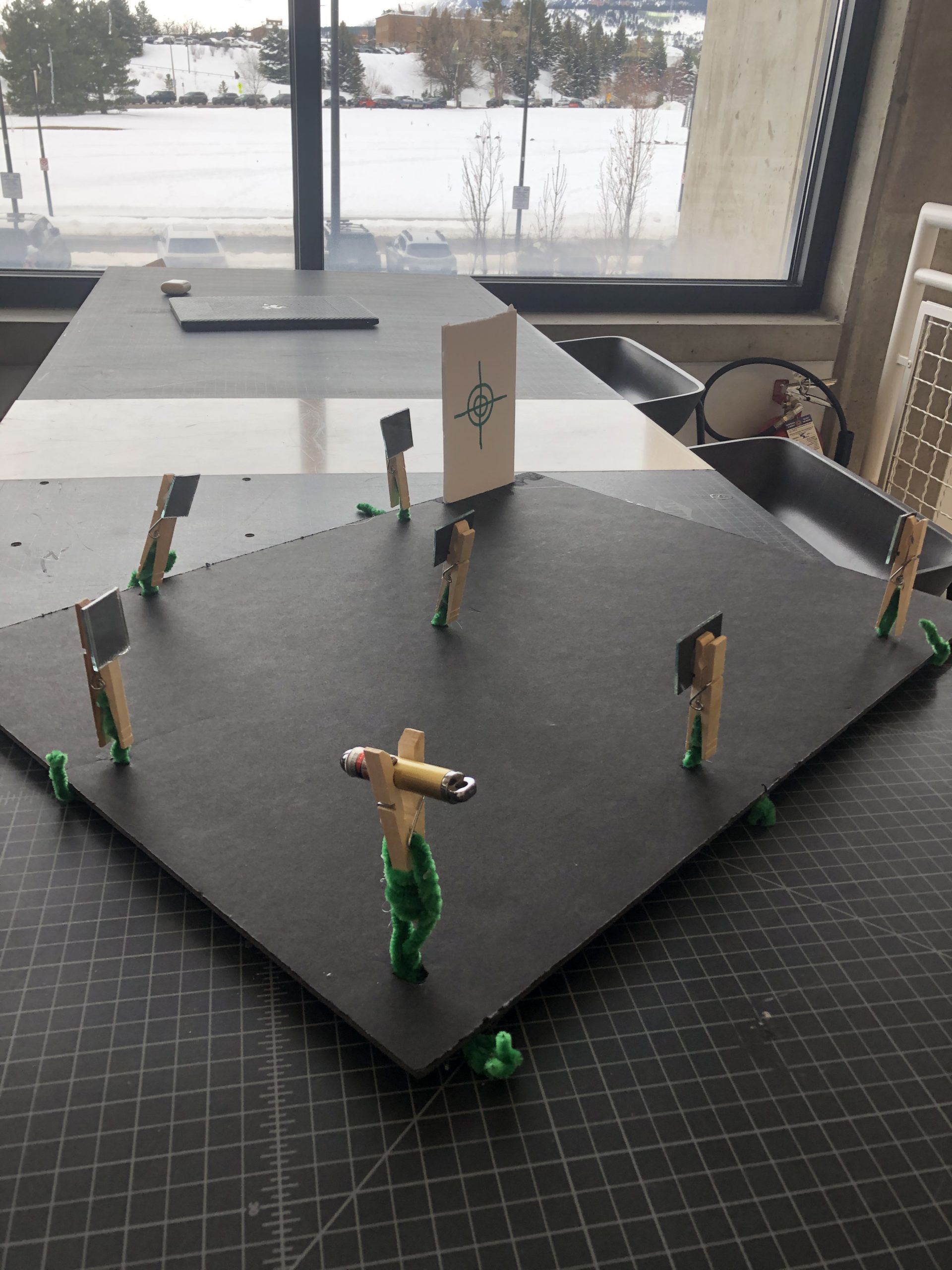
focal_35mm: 28
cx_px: 476
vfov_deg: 63.4
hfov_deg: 49.7
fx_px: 1027
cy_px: 635
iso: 40
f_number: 1.8
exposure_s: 1/120
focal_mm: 4
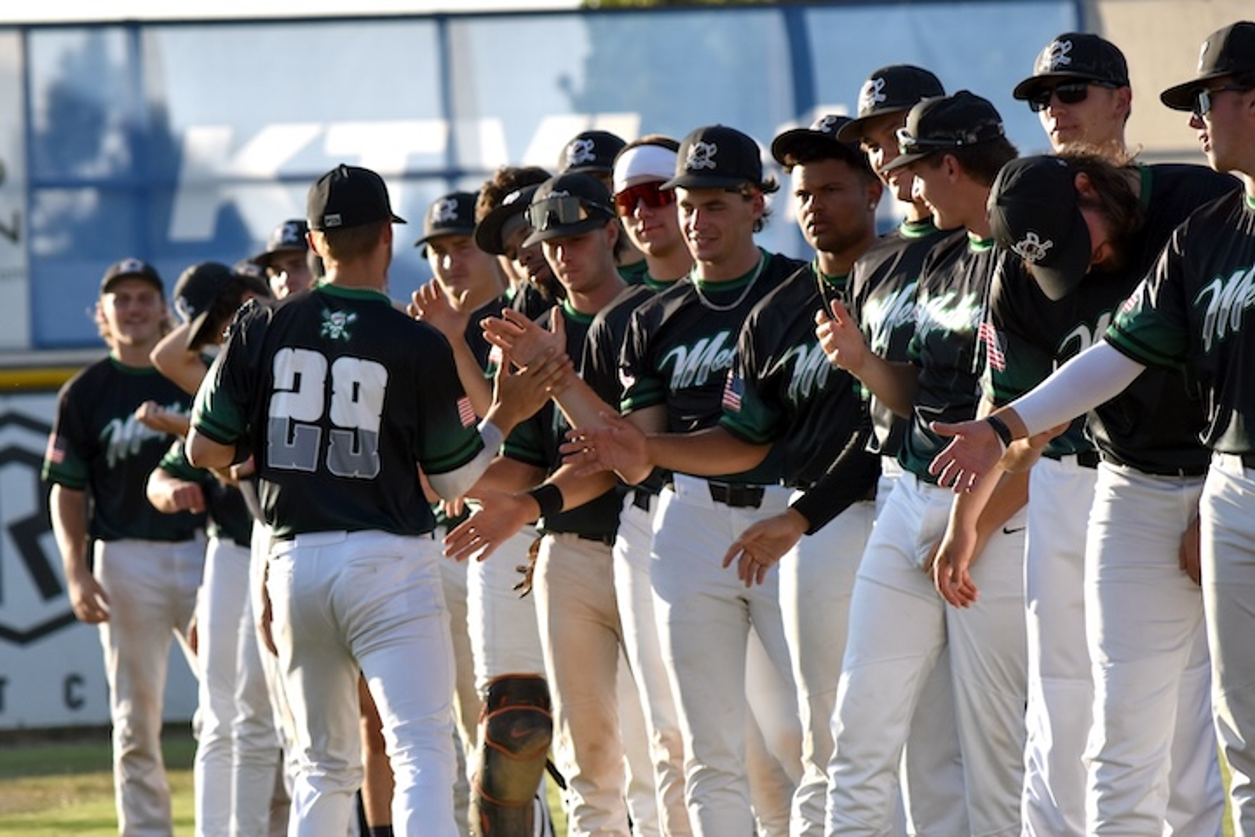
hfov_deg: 7.8
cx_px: 628
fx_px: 9150
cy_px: 418
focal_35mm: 262
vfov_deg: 5.2
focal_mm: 175
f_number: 5.3
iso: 400
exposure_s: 1/1250
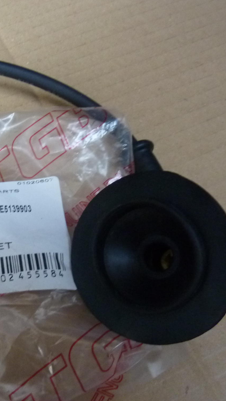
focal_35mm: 37
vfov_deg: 54.0
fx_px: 394
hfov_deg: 29.1
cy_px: 201
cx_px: -18
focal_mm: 4.1
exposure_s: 1/20
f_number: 3.3
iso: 400
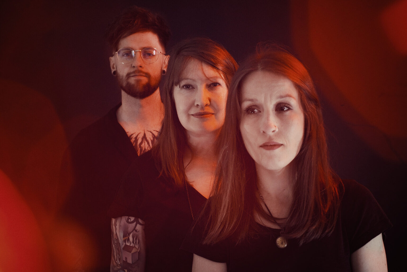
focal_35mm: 53
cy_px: 136
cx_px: 204
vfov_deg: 25.5
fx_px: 599
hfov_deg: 37.5
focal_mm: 35
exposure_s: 1/60
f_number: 4
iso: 1250
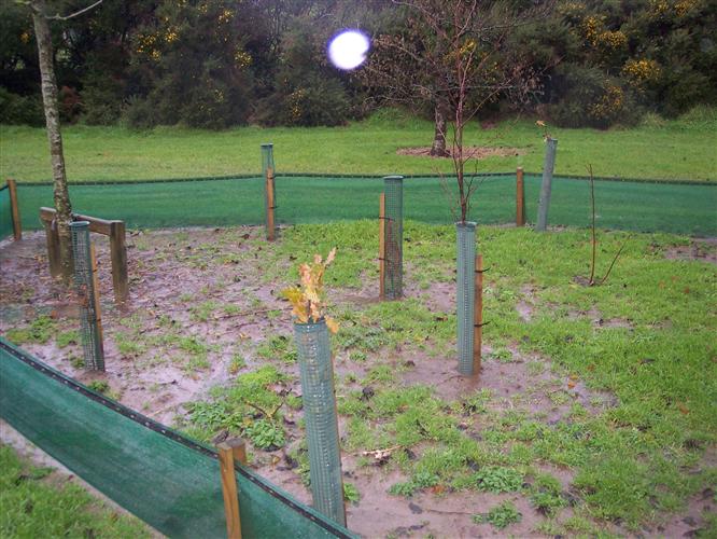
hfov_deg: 47.8
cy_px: 270
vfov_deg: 36.8
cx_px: 358
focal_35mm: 39
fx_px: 808
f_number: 2.8
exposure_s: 1/60
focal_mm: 8
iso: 140
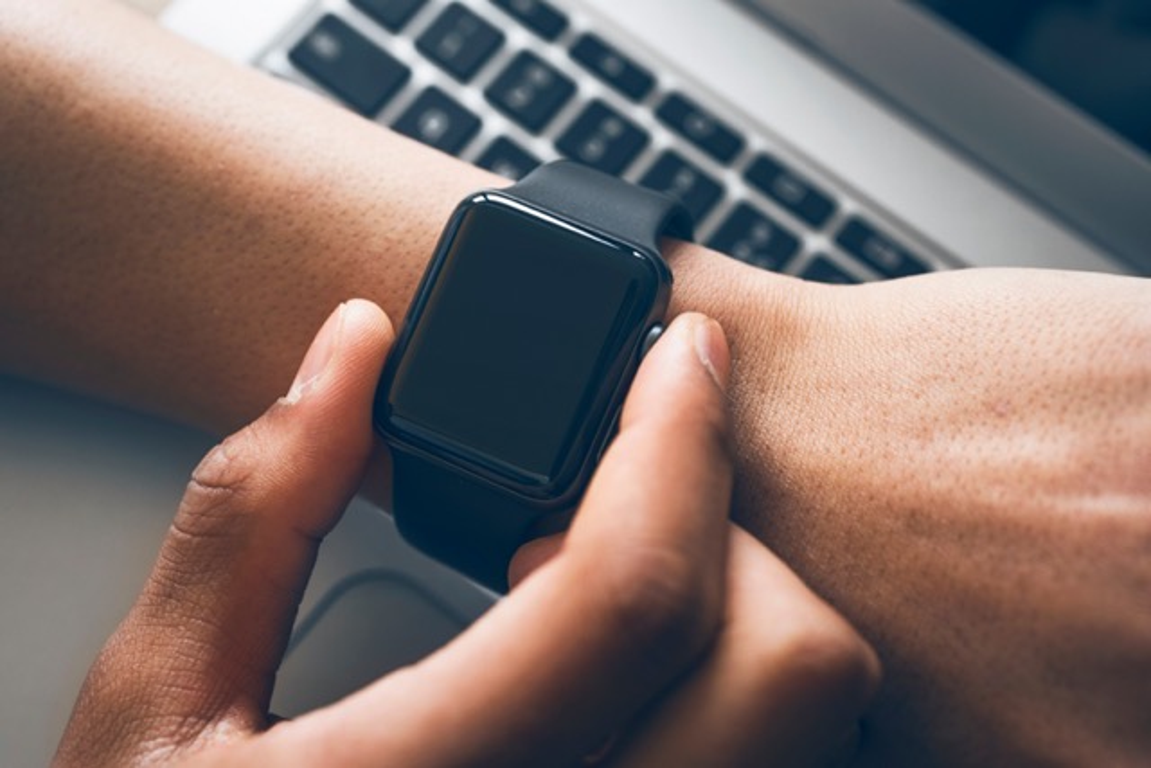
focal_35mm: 50
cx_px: 576
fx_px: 1599
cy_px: 384
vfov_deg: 27.0
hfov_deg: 39.6
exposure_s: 1/8
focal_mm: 50
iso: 400
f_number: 4.5
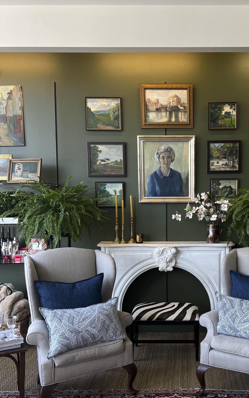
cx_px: 179
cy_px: 222
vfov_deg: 55.2
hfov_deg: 35.7
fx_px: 380
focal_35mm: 35
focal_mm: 5.7
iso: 40
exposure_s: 1/120
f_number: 1.5
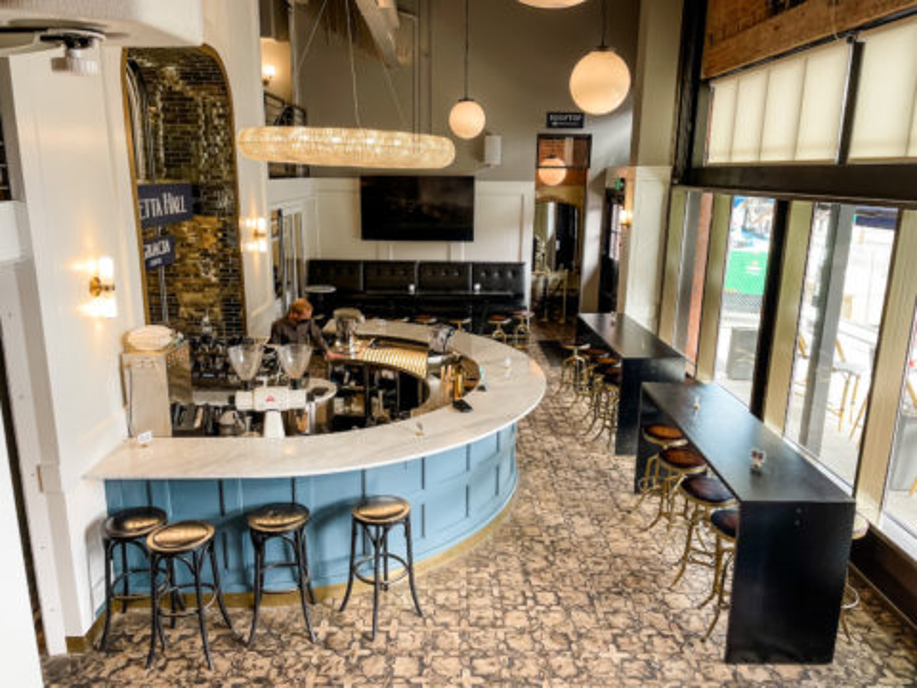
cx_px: 458
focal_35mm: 26
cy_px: 344
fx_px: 689
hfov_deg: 67.3
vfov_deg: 53.1
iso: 64
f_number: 1.6
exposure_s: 1/60
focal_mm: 4.2
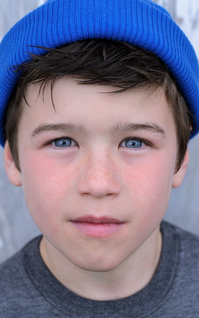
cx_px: 100
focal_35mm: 77
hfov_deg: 16.9
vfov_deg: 26.8
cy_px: 159
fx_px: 668
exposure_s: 1/200
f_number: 4
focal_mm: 50
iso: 200
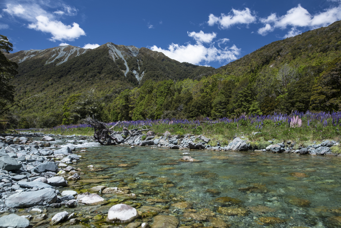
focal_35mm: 24
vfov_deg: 53.1
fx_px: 227
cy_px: 114
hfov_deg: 73.7
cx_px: 170
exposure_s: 1/250
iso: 100
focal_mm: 24
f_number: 5
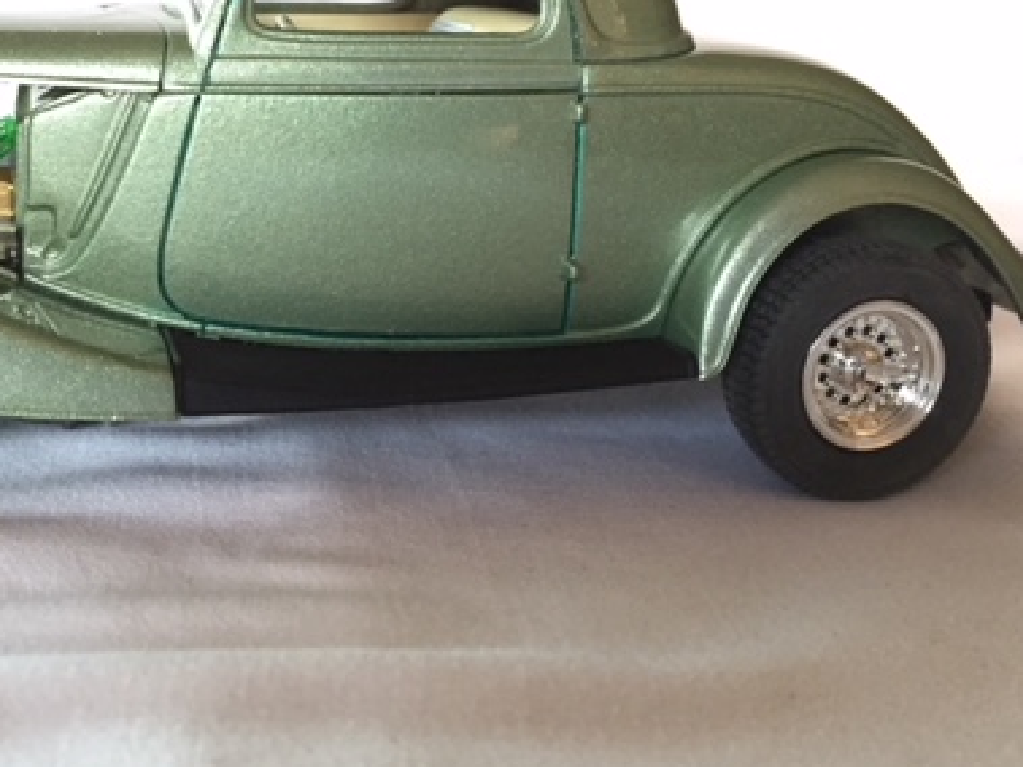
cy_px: 200
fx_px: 1448
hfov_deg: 38.3
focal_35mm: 49
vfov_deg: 29.2
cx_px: 302
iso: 125
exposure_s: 1/30
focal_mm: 4.15
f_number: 2.2
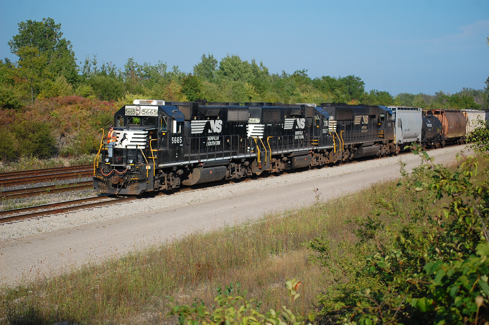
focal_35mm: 82
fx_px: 1120
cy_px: 162
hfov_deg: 24.6
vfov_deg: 16.5
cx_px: 244
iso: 200
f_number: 4.5
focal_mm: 55
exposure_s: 1/1250
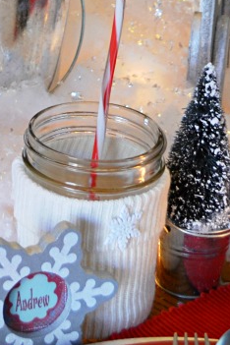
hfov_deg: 8.9
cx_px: -8
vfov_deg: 12.6
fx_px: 1476
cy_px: -188
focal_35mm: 154
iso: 400
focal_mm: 30
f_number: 4.5
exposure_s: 1/30
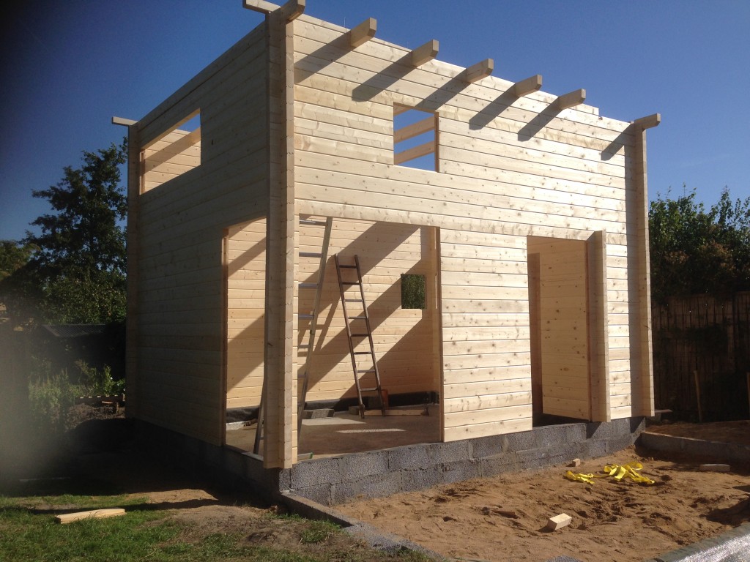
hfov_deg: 55.4
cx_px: 375
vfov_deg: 42.9
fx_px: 715
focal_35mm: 33
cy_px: 281
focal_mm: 4.12
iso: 50
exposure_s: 1/2262
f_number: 2.4
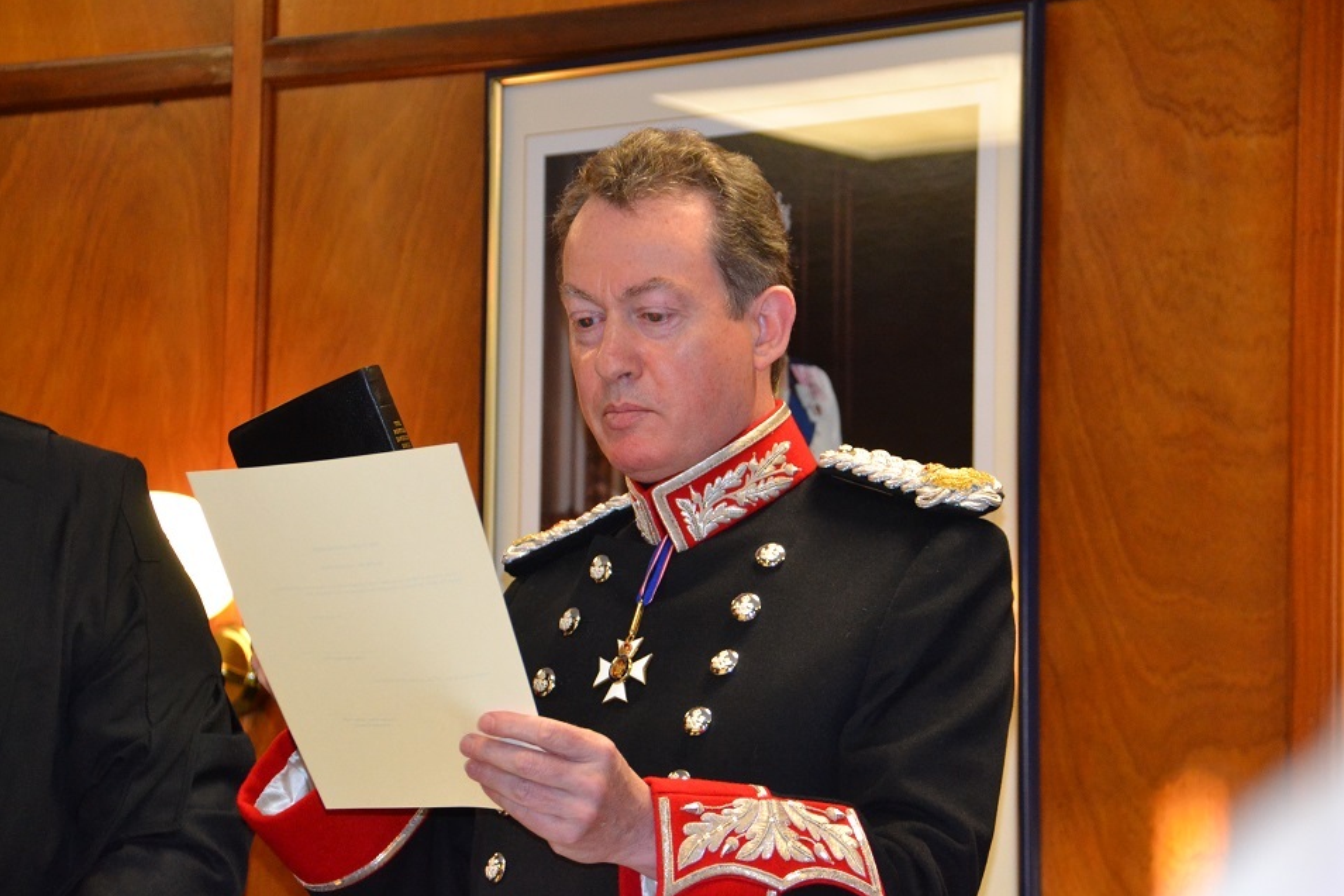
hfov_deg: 12.2
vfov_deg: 8.1
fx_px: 6309
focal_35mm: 169
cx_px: 673
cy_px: 448
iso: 2000
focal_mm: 112
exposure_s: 1/60
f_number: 5.6
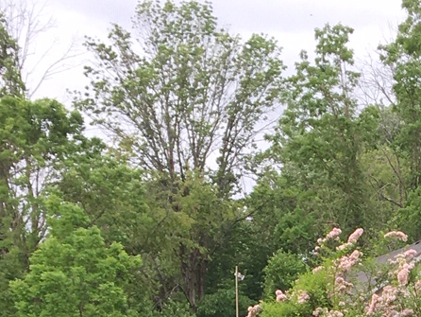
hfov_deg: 14.4
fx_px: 1594
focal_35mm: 131
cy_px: 696
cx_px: 565
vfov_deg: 10.2
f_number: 2.2
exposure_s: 1/674
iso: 25
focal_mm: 4.15
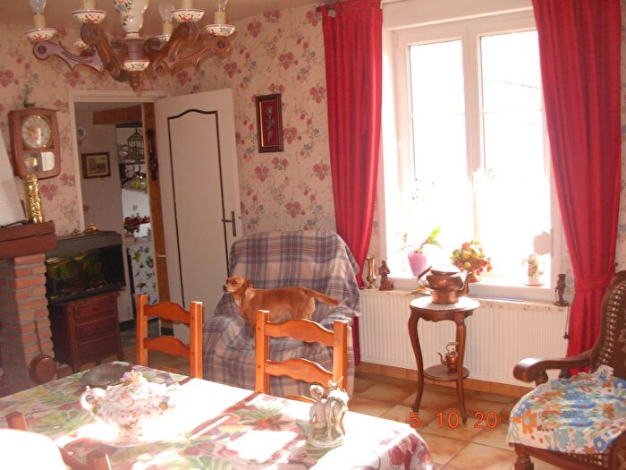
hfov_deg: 49.0
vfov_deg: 37.7
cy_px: 235
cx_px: 313
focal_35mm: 38
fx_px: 687
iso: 188
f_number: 2.9
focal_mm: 6.3
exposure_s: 1/53.8
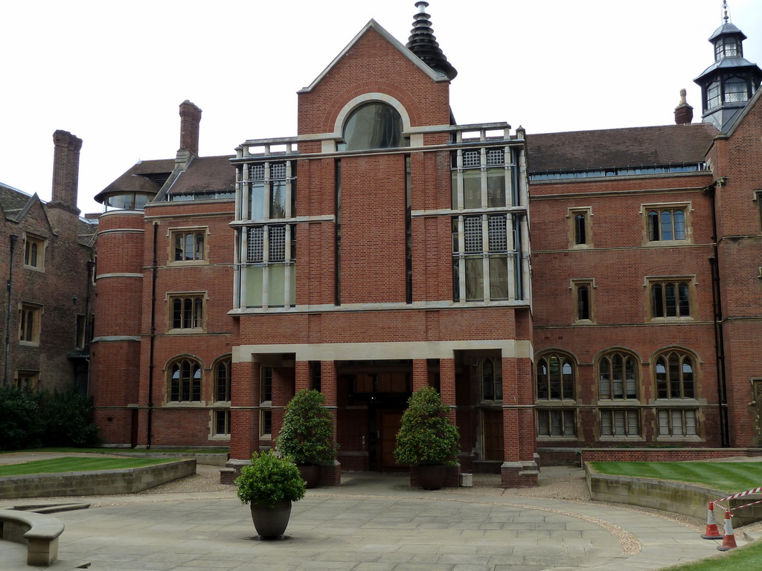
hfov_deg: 50.1
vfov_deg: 38.7
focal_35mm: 37
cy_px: 286
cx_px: 381
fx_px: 814
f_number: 4
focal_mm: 6.1
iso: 125
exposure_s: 1/250
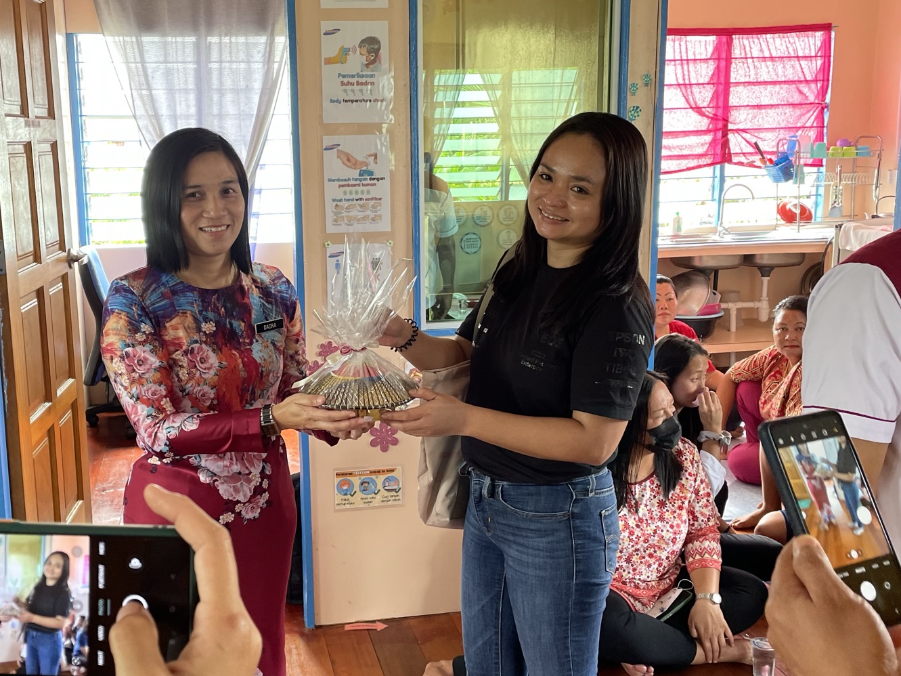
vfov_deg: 36.0
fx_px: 1041
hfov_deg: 46.5
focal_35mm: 40
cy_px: 330
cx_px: 356
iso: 125
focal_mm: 4.2
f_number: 1.6
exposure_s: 1/121
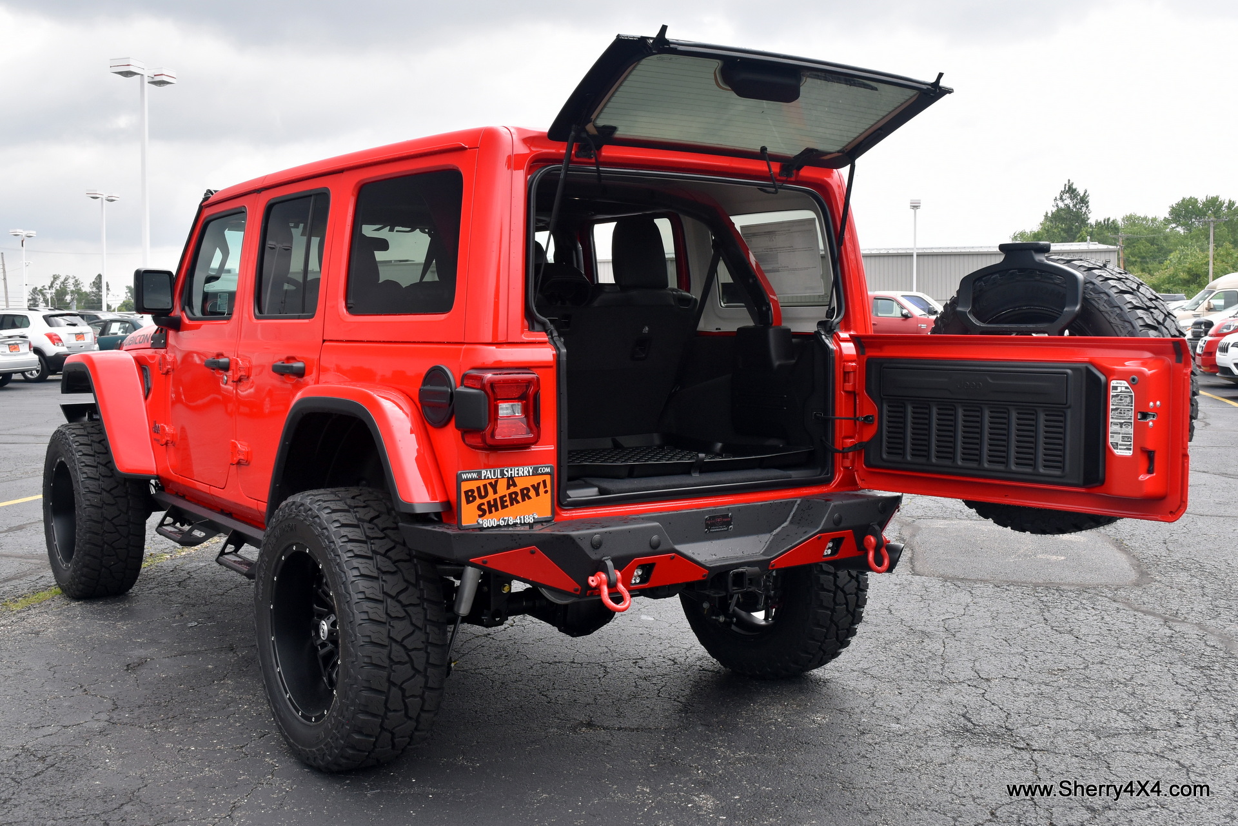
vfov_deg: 36.9
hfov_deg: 53.1
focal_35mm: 36
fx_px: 1238
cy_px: 413
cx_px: 619
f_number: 8
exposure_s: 1/250
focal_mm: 24
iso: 400
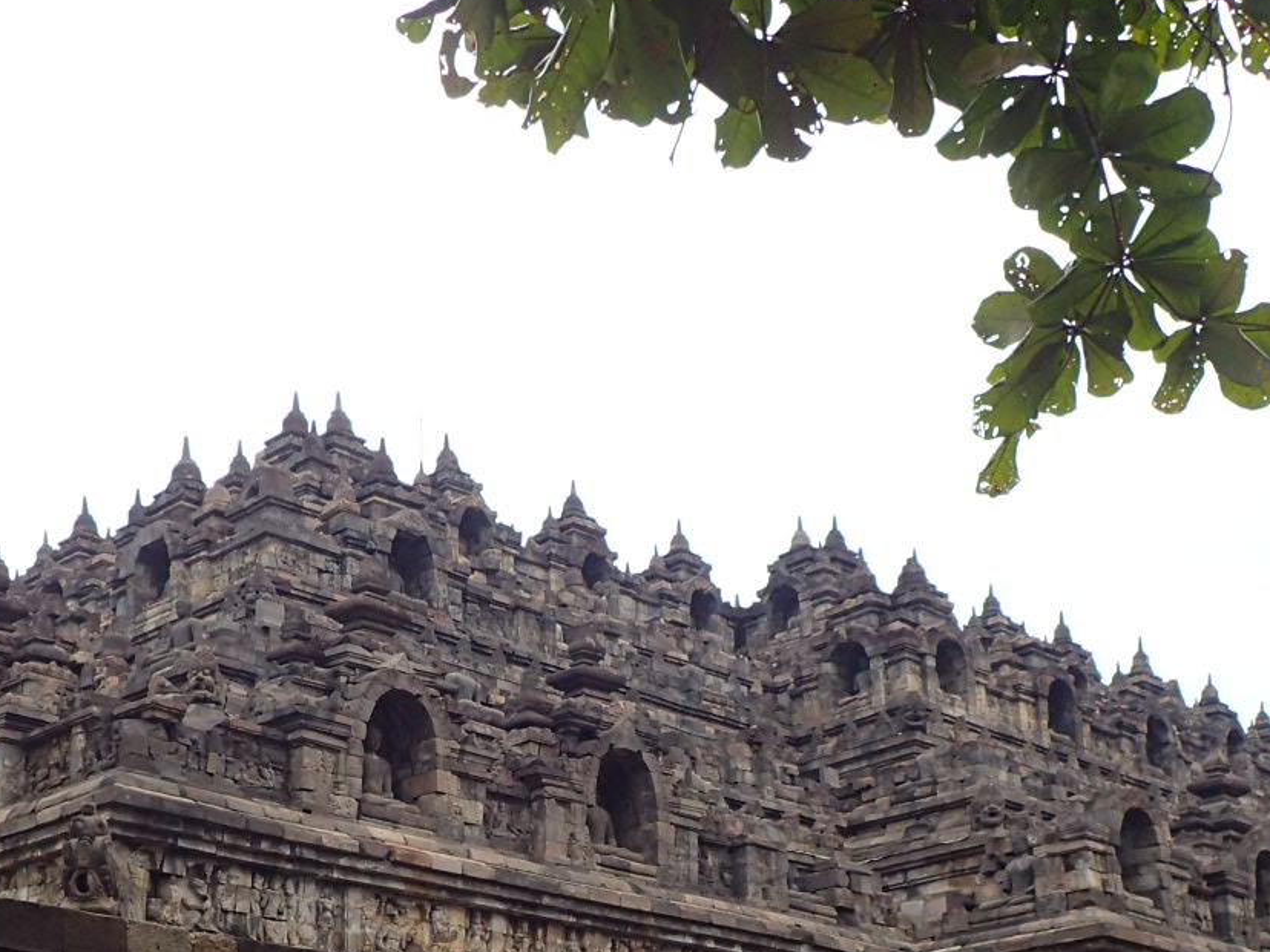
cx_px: 521
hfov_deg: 33.1
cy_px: 885
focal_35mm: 58
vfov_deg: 24.4
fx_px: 2128
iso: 100
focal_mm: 4.5
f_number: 2.8
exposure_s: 1/250
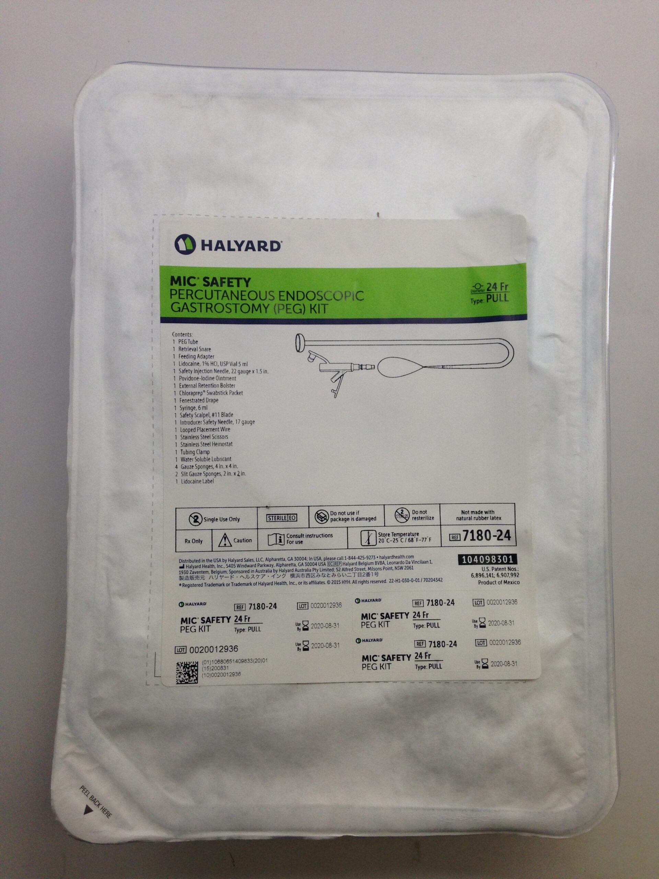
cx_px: 330
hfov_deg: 42.9
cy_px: 440
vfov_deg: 55.4
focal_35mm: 33
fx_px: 838
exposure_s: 1/120
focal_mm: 4.12
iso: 64
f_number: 2.4
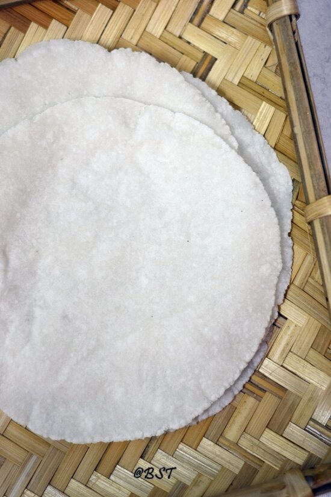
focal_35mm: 75
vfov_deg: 27.0
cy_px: 248
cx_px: 166
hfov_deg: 18.2
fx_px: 1034
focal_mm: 50
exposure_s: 1/60
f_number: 2.2
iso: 400
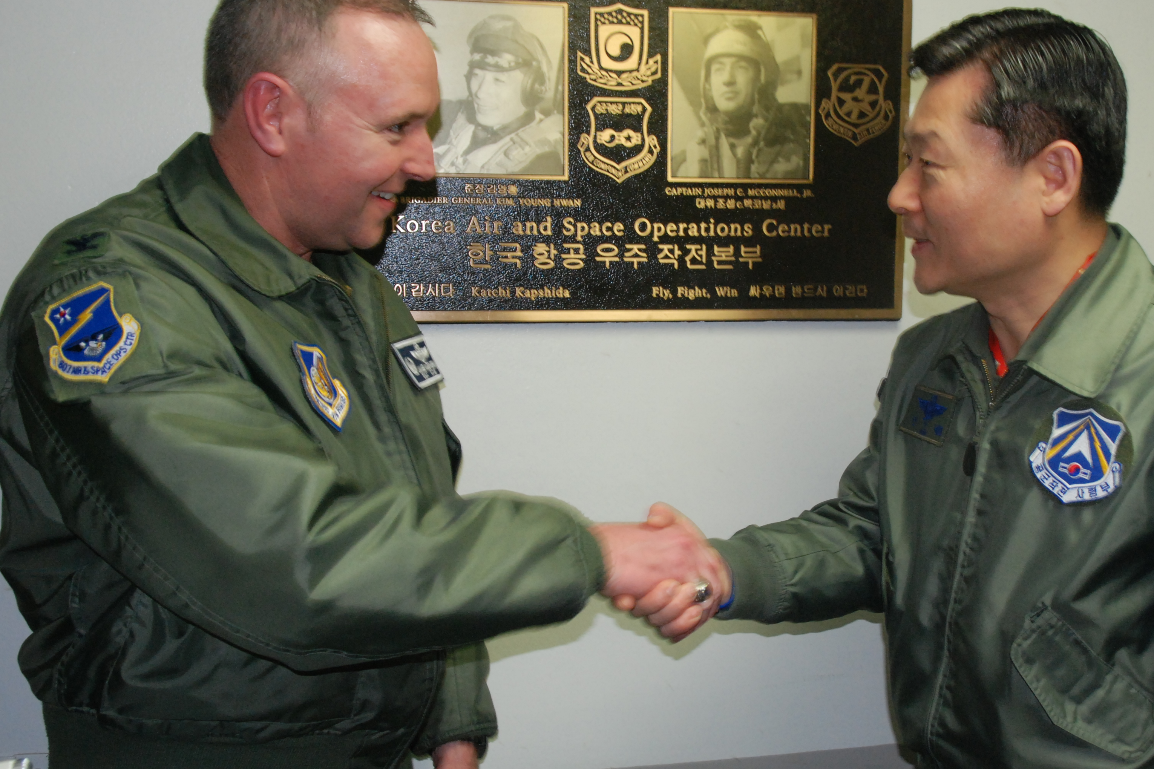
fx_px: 1218
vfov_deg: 35.0
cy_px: 398
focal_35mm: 38
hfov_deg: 50.5
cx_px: 670
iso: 800
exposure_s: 1/60
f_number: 5
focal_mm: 20
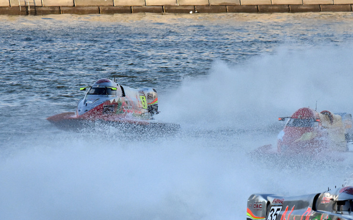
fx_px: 9503
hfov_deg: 2.1
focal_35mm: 988
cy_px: 172
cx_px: 237
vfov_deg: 1.3
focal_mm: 400
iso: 2000
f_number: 8
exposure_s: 1/4000
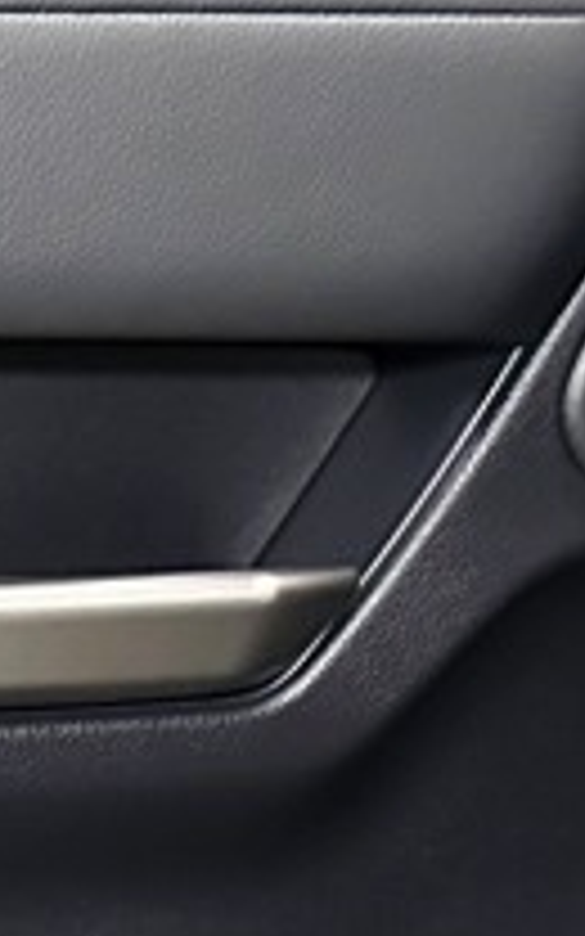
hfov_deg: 8.8
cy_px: 1404
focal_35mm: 125
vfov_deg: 15.4
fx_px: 3189
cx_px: -1107
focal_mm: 6.86
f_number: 1.78
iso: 800
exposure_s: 1/40
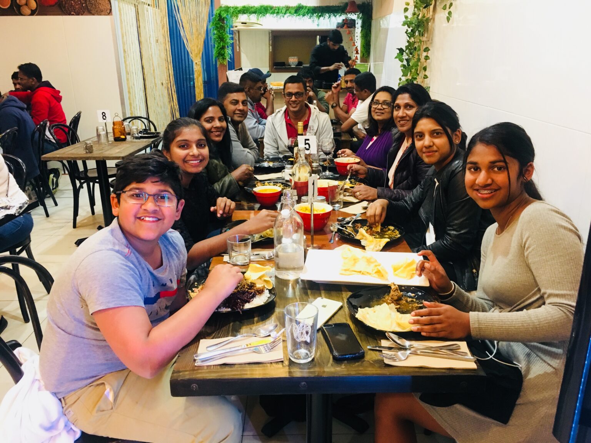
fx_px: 495
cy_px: 222
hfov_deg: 61.7
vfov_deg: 48.2
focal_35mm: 29
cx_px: 296
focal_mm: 4.15
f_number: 2.2
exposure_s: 1/20
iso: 200
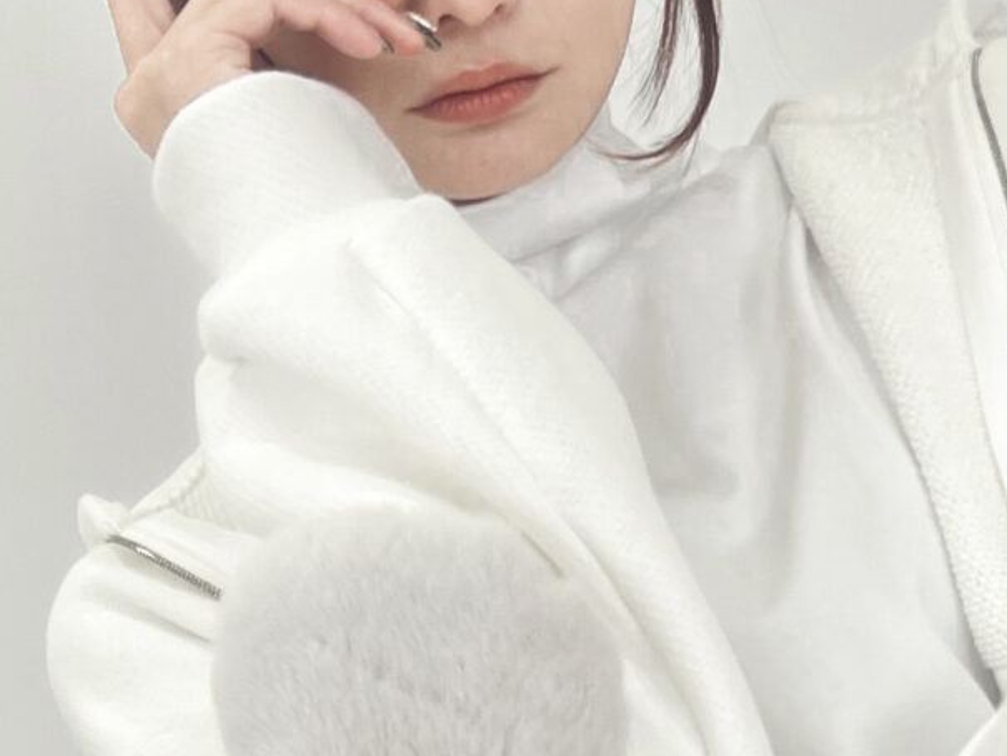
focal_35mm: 110
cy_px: 1316
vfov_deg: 12.4
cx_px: 679
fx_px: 3201
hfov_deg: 17.8
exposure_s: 1/120
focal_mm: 5.7
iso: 50
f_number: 1.5
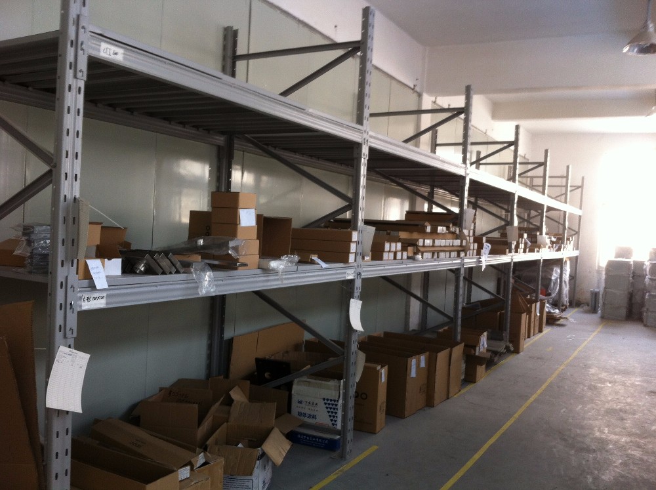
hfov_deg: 52.7
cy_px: 245
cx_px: 328
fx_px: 662
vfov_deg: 40.6
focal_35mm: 35
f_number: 2.8
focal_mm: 3.85
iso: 80
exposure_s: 1/17
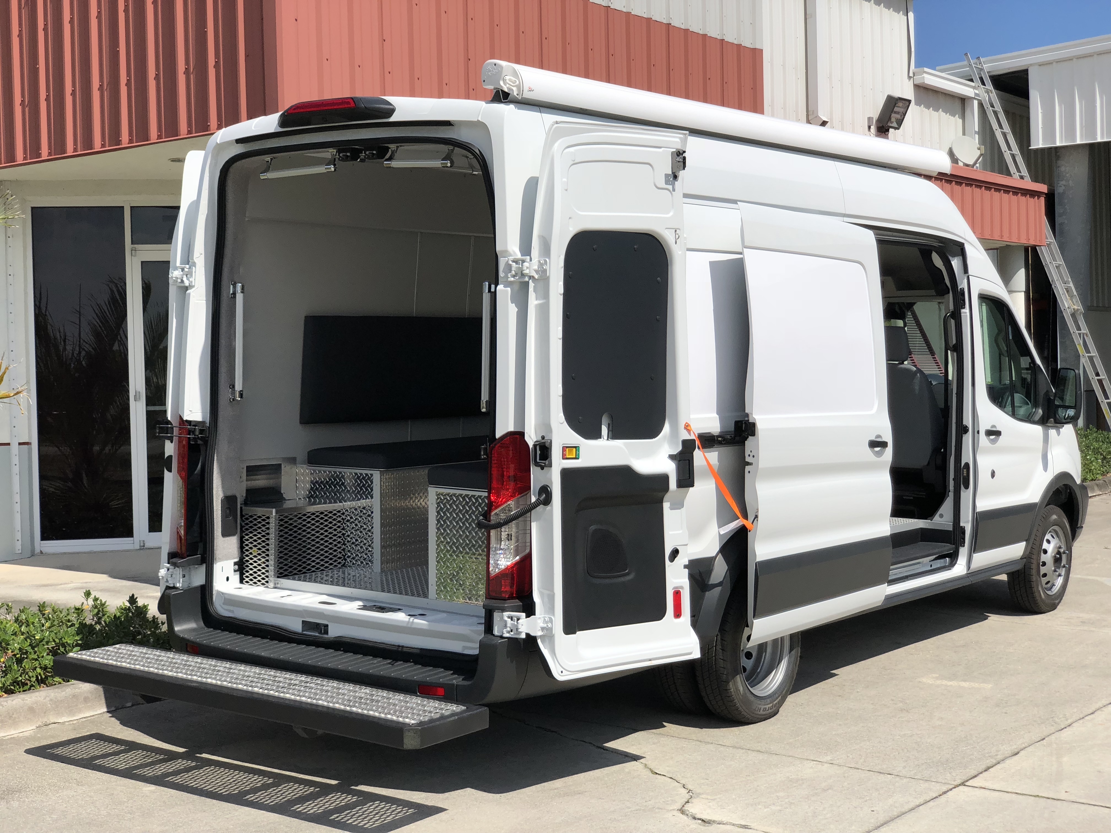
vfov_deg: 28.0
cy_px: 416
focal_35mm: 52
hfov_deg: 36.8
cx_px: 556
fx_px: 1669
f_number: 2.4
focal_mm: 6
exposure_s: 1/2088
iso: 16
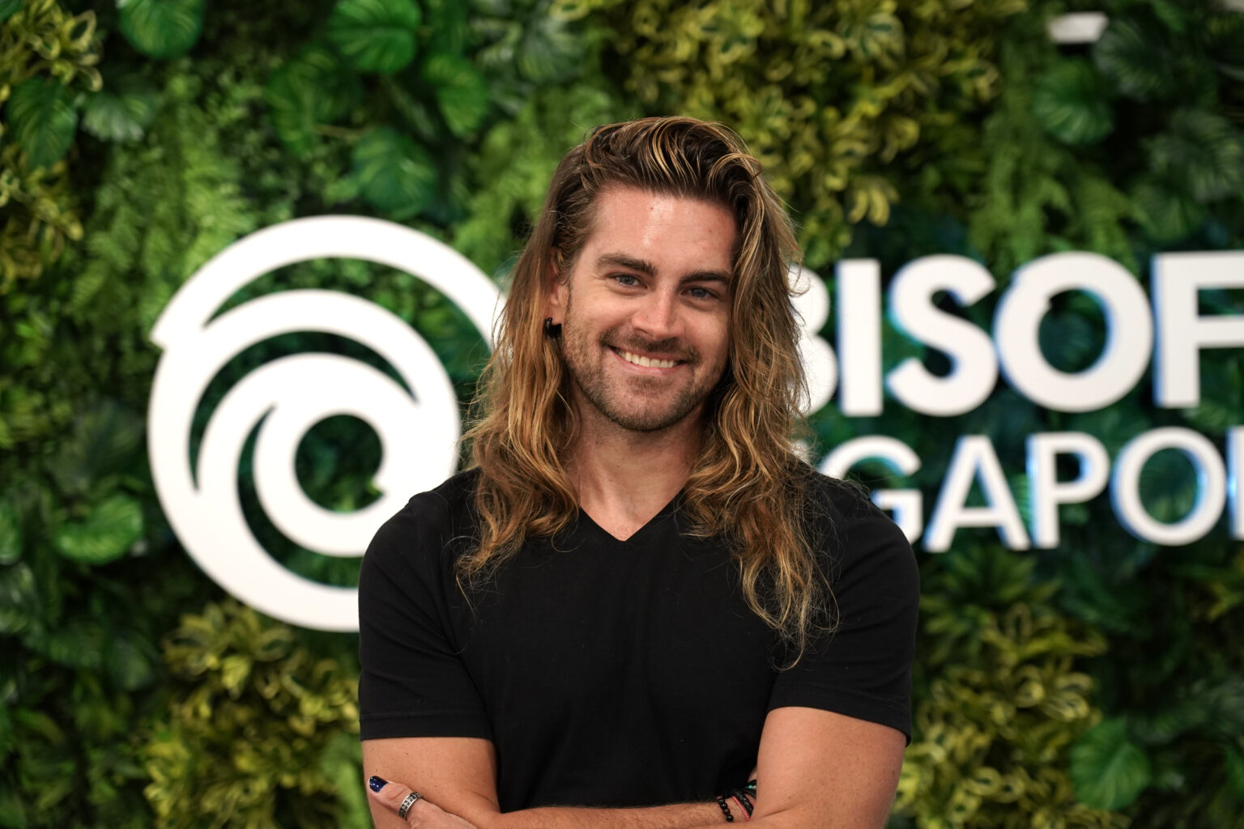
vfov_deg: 13.4
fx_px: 3524
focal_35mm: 102
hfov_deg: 20.0
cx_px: 622
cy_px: 414
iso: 2000
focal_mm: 102
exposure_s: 1/250
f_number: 4
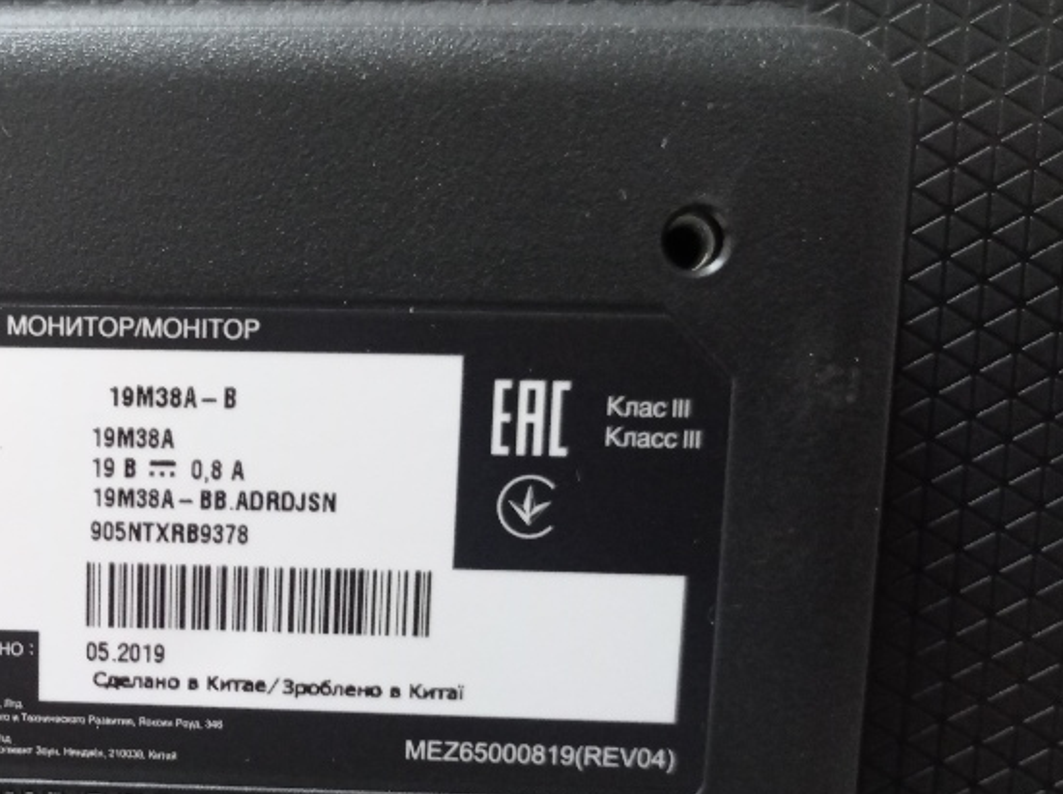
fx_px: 1503
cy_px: 601
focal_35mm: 49
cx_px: 169
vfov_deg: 29.1
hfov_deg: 37.2
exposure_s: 1/25
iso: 483
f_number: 1.79
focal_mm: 4.7
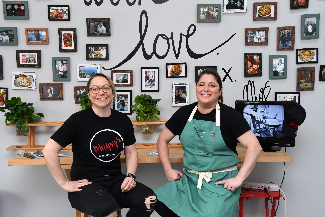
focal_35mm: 46
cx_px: 162
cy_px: 108
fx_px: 415
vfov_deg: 29.2
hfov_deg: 42.7
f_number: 6.3
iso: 500
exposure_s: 1/60
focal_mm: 31
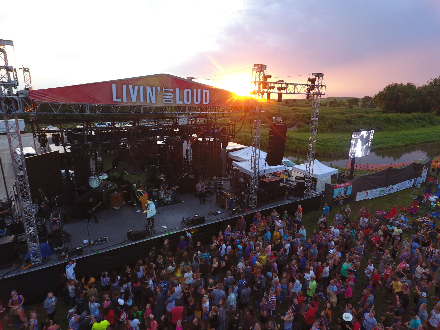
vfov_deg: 66.0
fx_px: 254
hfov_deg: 81.7
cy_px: 165
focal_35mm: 20
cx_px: 220
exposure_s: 1/25
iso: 113
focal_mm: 3.61
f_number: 2.8
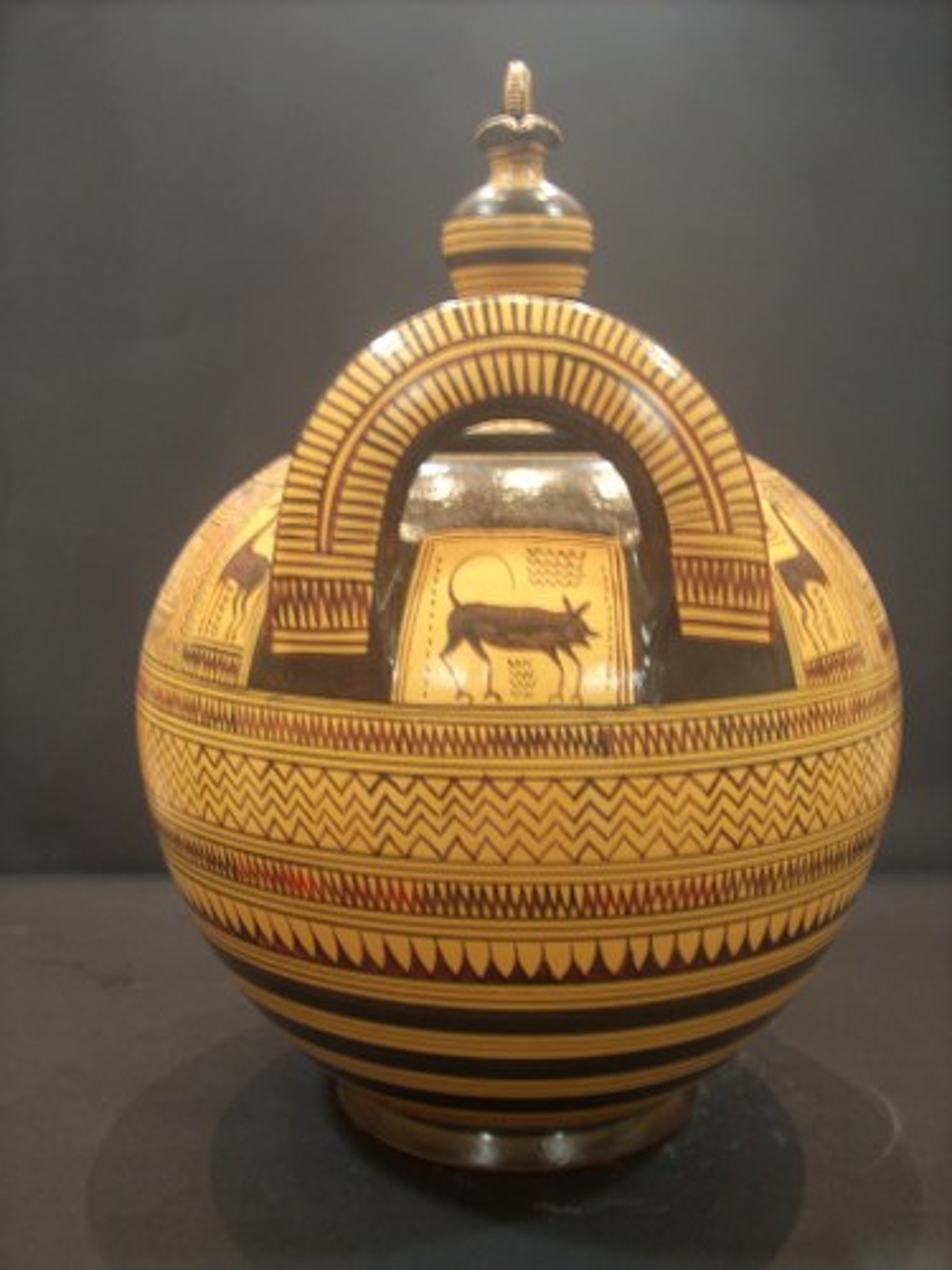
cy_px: 635
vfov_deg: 50.1
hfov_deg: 38.7
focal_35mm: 37
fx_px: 1357
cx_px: 476
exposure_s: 1/4
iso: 80
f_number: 2.8
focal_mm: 6.2
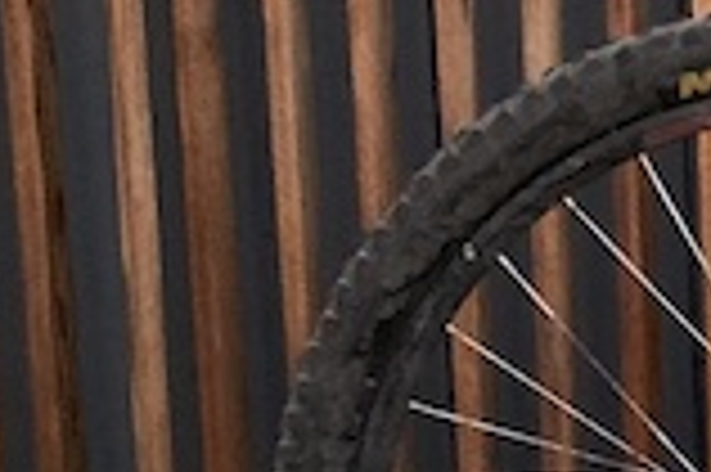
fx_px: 2703
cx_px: 1670
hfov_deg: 12.2
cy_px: 481
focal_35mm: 137
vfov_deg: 9.9
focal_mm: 4.25
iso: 800
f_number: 1.8
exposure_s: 1/24
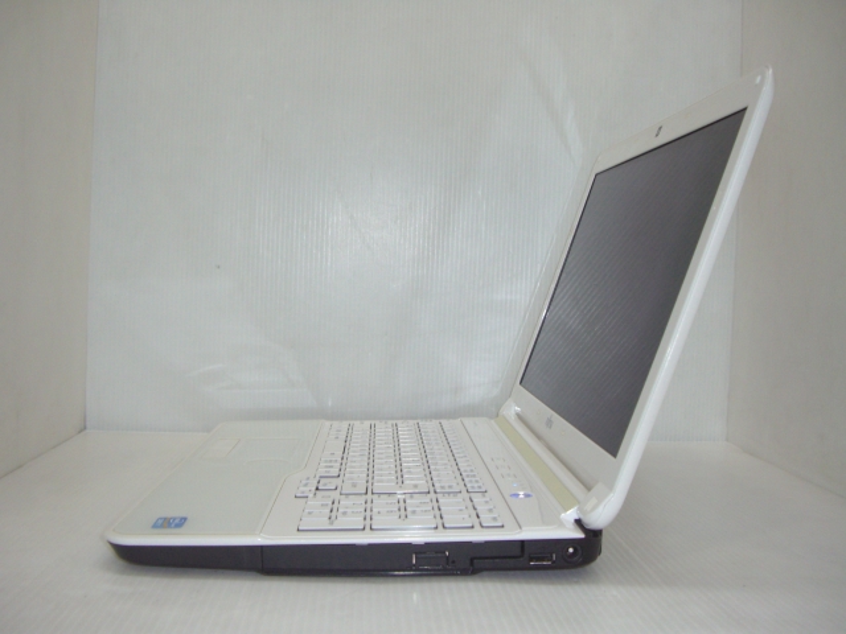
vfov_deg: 37.7
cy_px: 317
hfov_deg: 49.0
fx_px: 929
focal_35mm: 38
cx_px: 423
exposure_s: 1/125
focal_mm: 7.9
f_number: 2.8
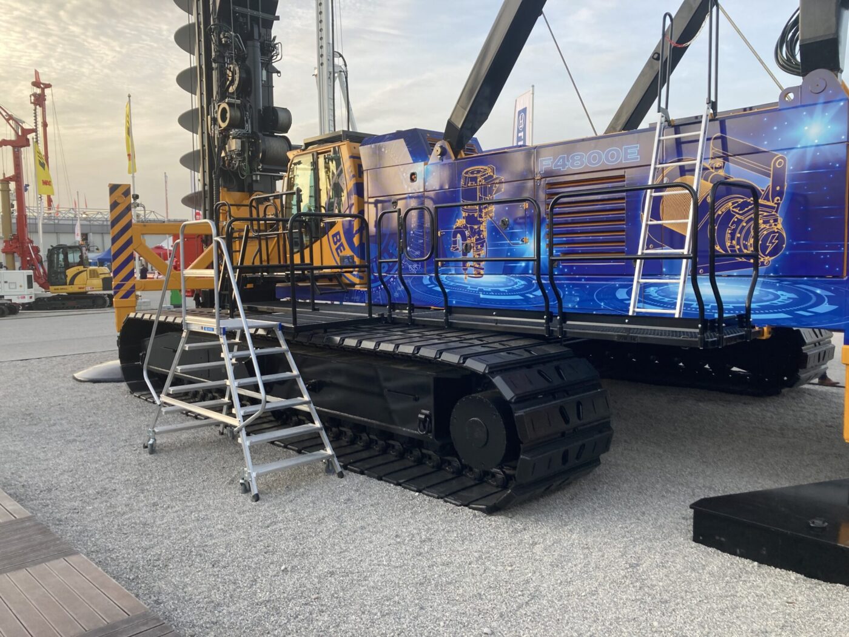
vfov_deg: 49.7
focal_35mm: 28
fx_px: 687
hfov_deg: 63.4
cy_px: 318
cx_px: 424
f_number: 1.8
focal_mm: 3.99
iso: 25
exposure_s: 1/120
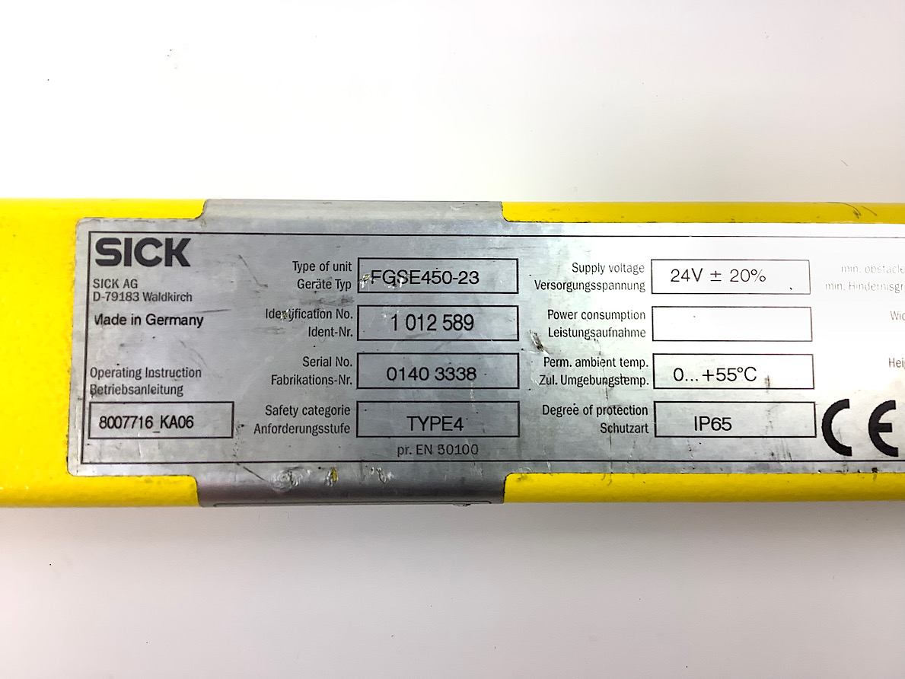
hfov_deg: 58.3
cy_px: 340
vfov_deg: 45.4
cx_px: 452
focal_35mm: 31
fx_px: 811
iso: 50
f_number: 2.4
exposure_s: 1/50
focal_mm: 3.3
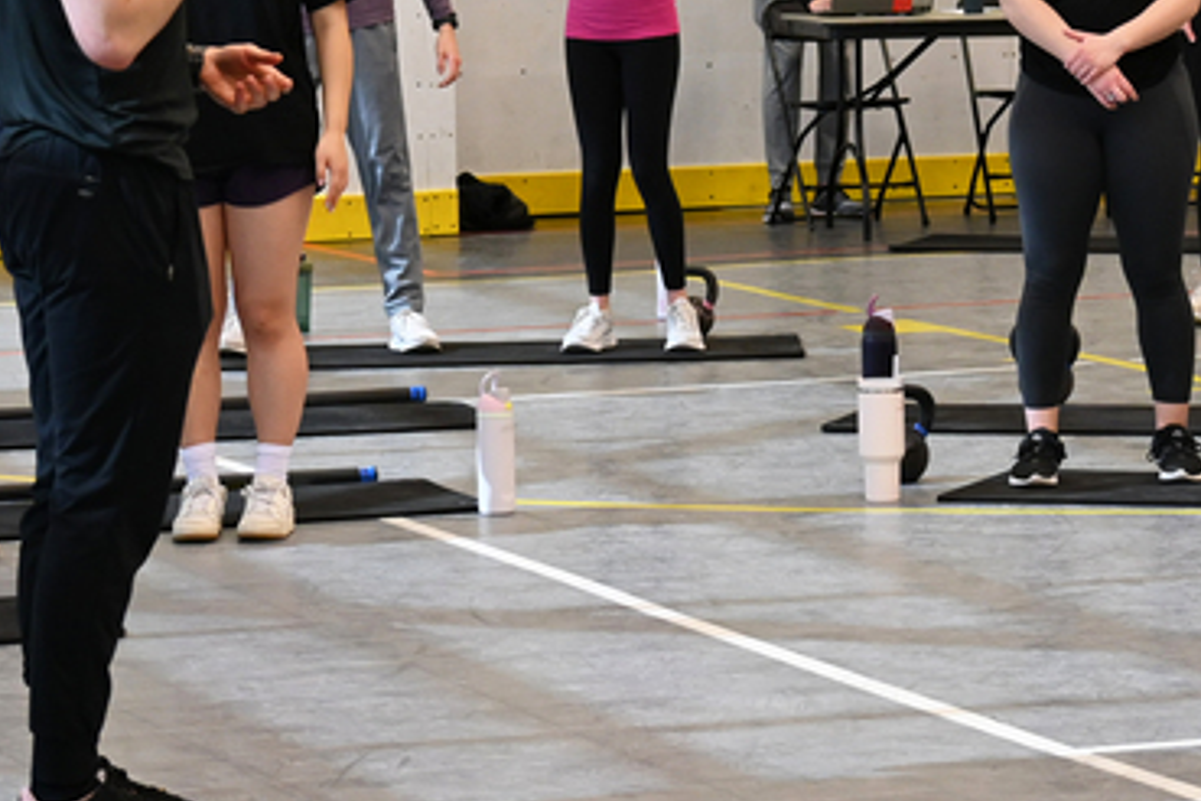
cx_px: 885
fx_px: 6105
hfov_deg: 11.2
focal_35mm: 183
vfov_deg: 7.5
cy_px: -23
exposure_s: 1/80
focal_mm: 50
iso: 720
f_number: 4.5
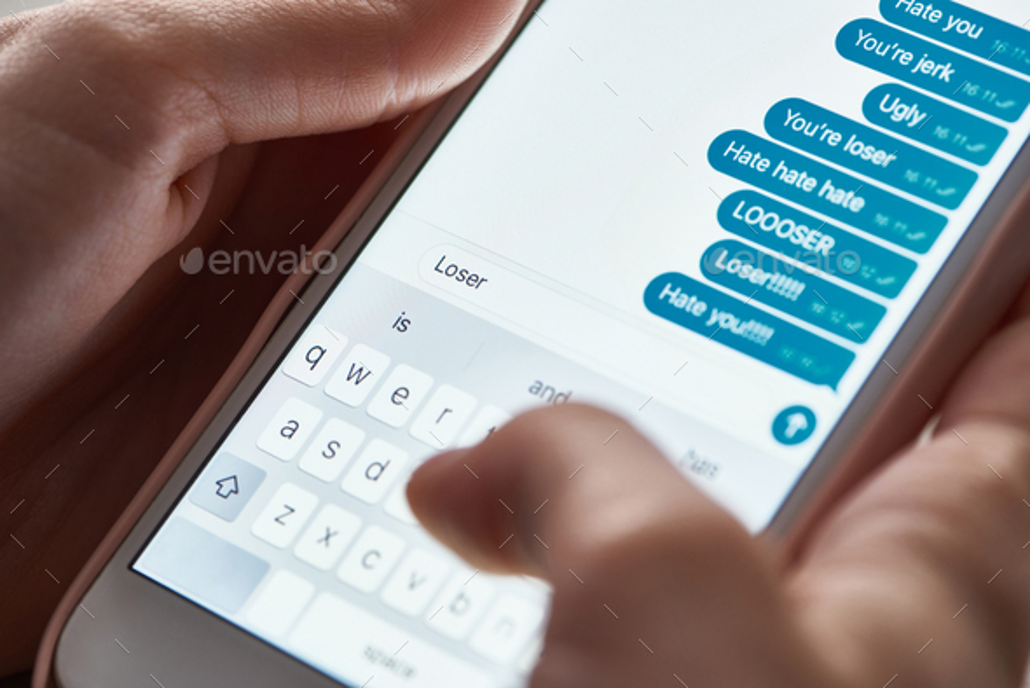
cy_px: 344
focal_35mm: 105
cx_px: 515
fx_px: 3005
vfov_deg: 13.1
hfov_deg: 19.4
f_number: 9
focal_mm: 105
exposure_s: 1/10
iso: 320
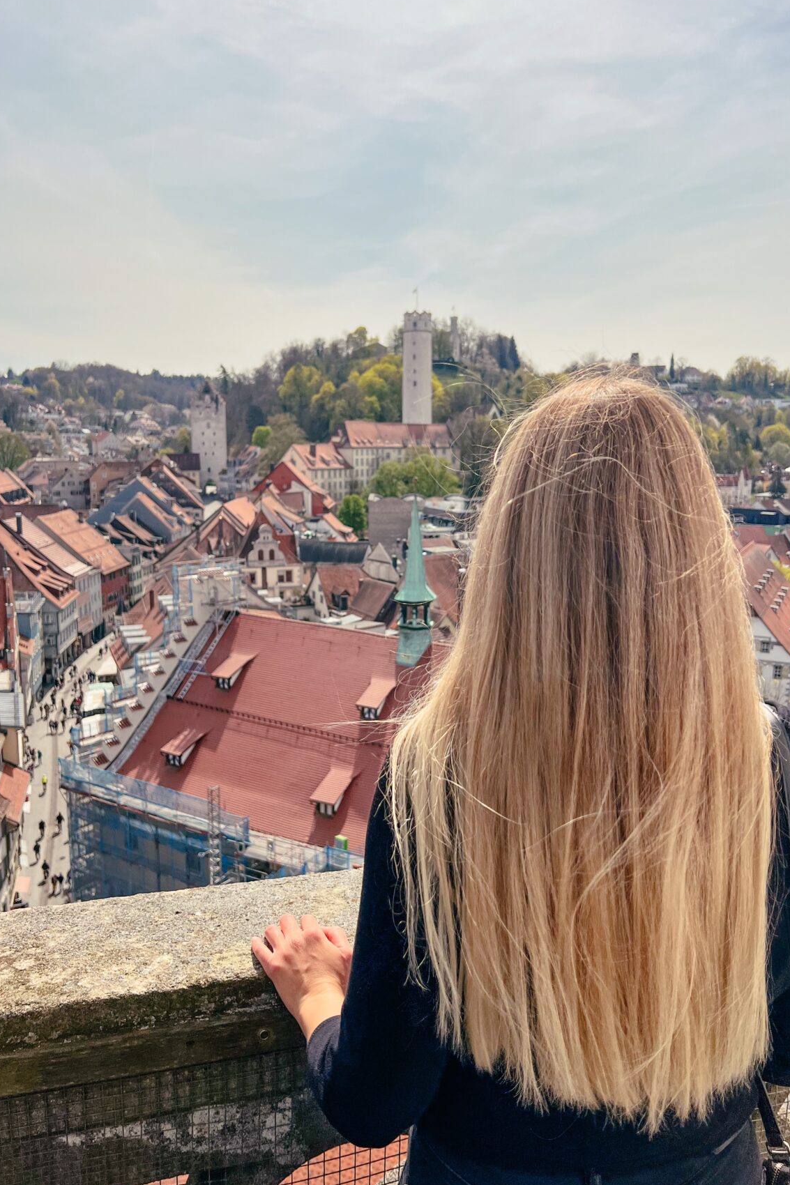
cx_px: 386
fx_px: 922
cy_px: 581
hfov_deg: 46.4
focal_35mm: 28
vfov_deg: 65.5
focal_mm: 5.7
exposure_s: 1/7500
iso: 50
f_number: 1.5
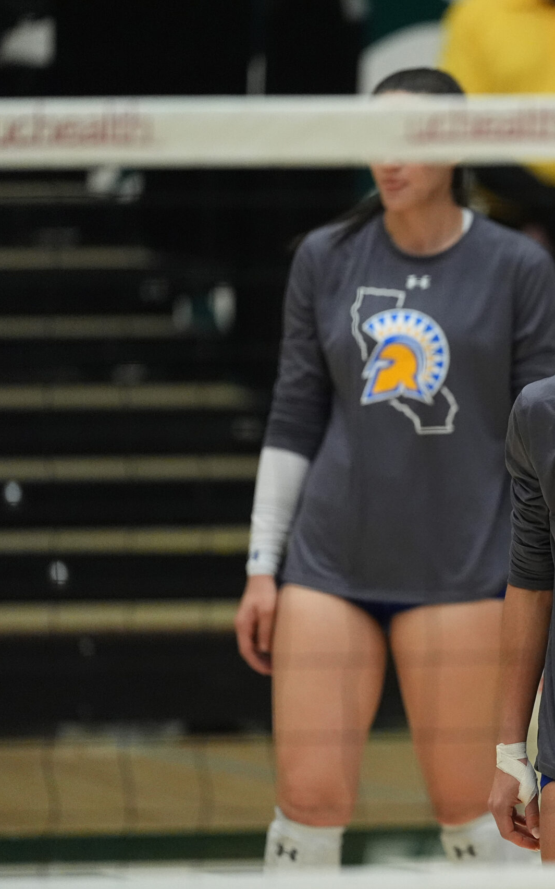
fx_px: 22241
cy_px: 445
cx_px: 653
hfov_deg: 1.4
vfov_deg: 2.3
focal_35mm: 919
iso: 5000
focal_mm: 600
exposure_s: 1/800
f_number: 4
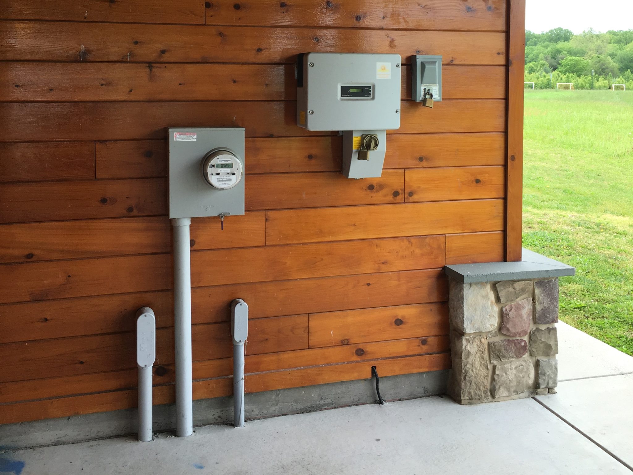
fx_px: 530
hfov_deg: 61.7
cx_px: 316
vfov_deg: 48.2
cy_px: 238
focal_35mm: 29
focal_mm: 4.15
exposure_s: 1/208
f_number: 2.2
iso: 25
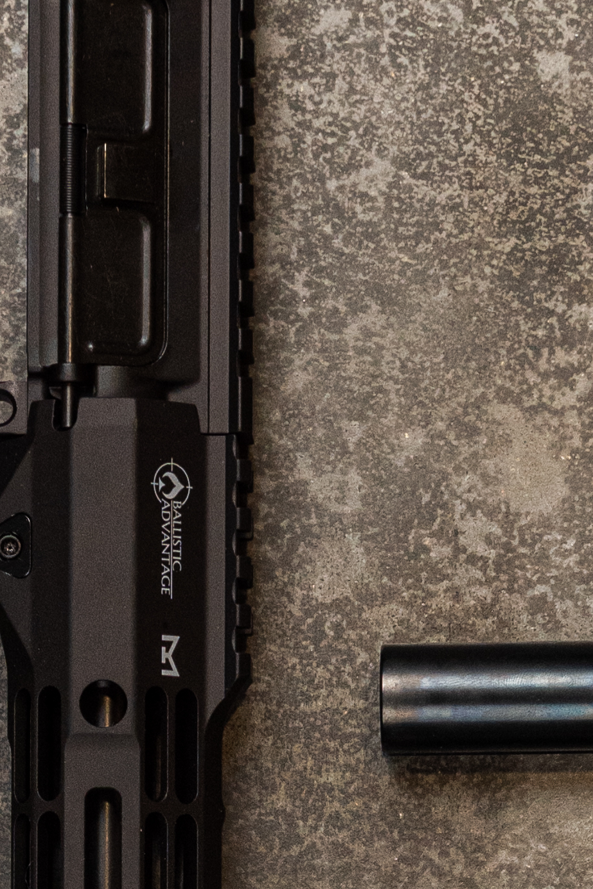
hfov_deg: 5.2
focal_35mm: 266
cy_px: 1420
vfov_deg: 7.6
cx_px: 258
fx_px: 6567
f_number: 5.6
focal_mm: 50
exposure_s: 1/100
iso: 500
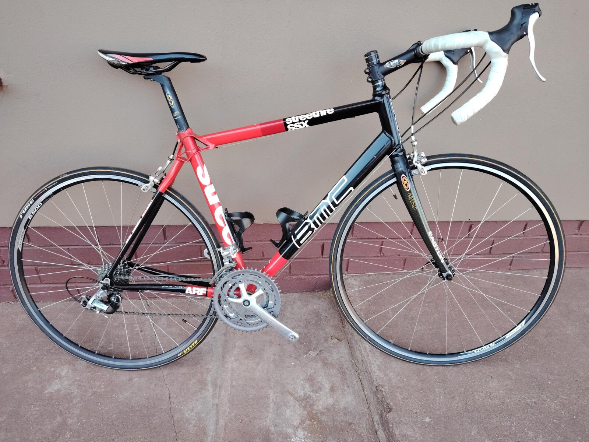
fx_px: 408
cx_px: 294
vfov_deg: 56.8
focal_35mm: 24
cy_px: 221
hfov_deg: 71.6
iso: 525
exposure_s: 1/100
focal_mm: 5.25
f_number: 1.75
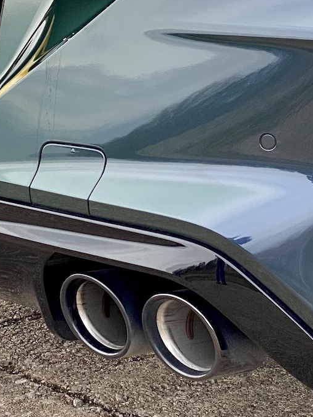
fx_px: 1845
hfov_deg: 9.7
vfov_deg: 12.7
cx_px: 124
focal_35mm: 153
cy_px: -5
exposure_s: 1/322
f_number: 2
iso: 20
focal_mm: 6
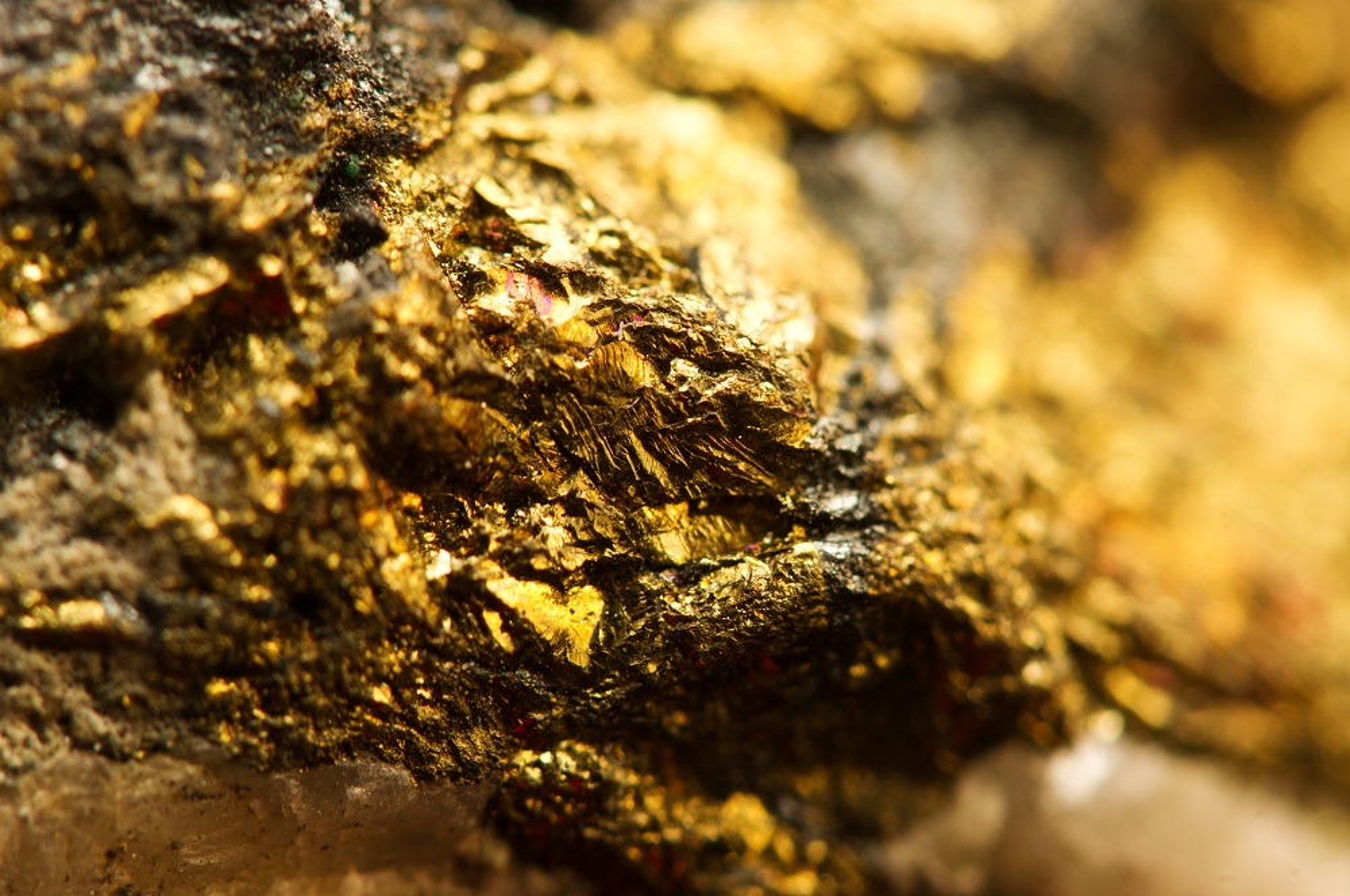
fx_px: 7565
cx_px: 675
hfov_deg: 10.2
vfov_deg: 6.8
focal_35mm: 202
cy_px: 448
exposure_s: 1/180
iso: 200
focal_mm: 135
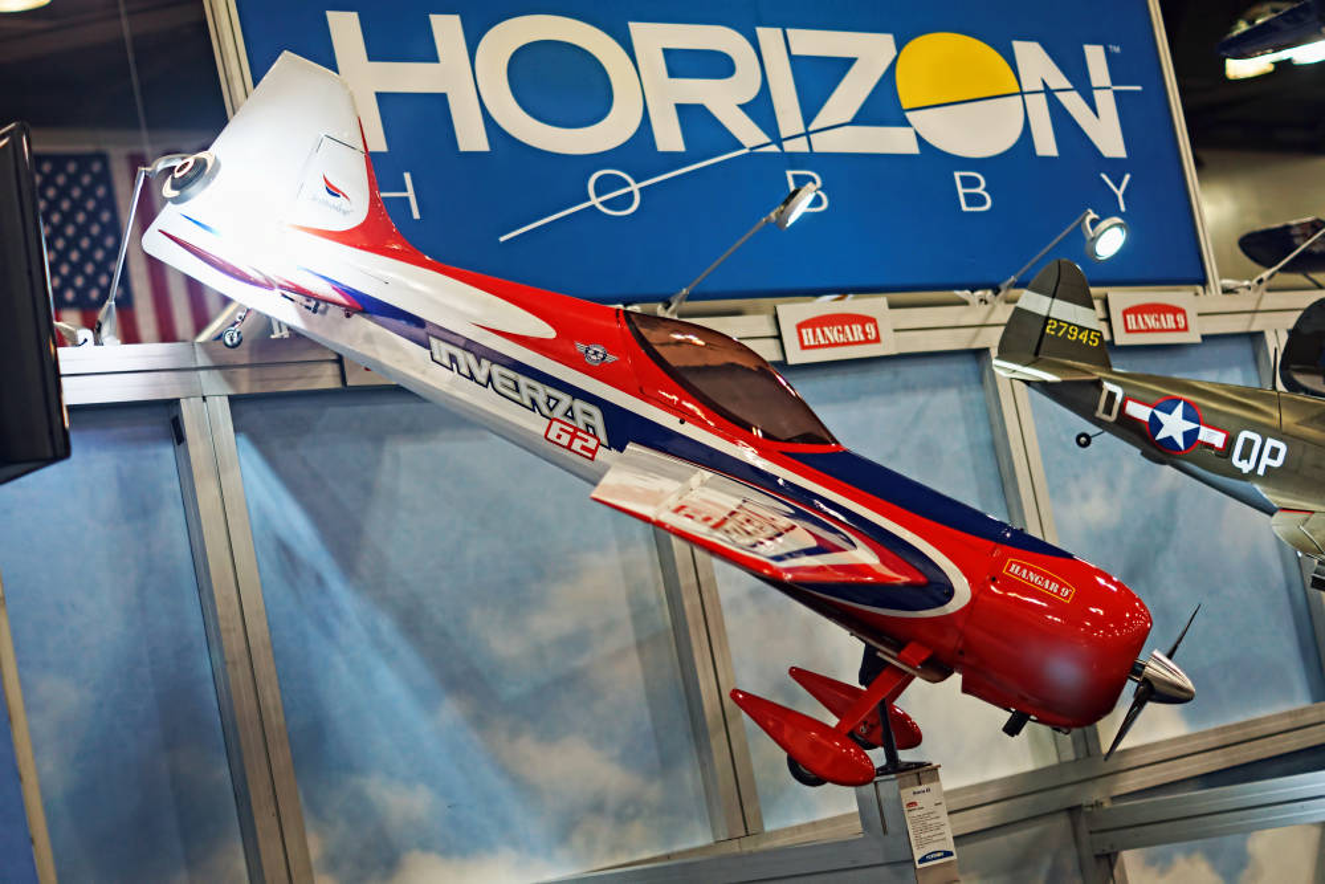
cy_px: 442
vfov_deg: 18.2
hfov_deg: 27.0
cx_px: 662
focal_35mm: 75
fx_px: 2761
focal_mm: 50
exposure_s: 1/80
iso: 250
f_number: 1.8
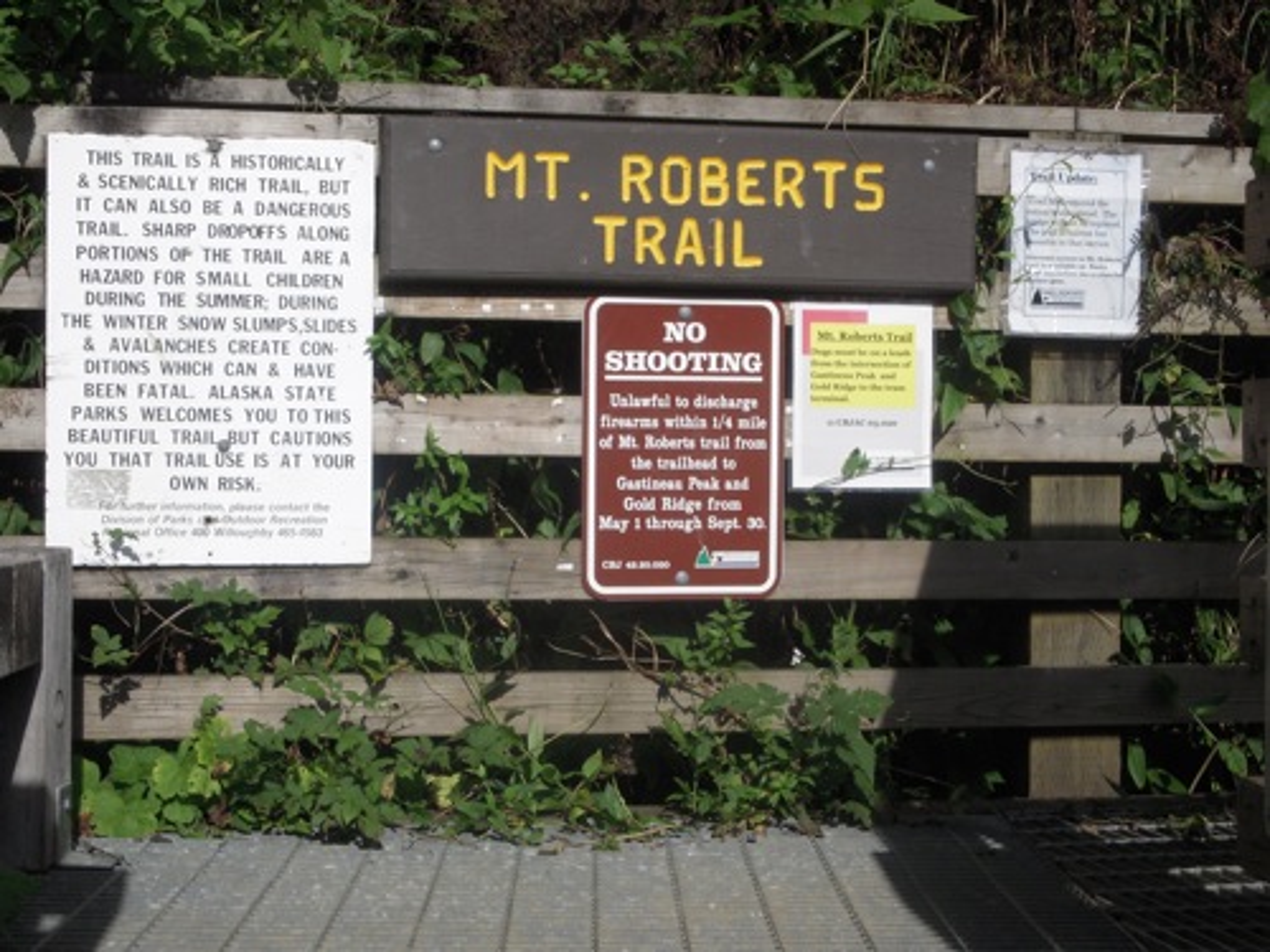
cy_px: 476
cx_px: 635
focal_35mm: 57
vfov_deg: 25.7
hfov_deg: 33.8
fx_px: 2091
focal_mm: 9.4
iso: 100
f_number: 7.2
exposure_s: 1/320
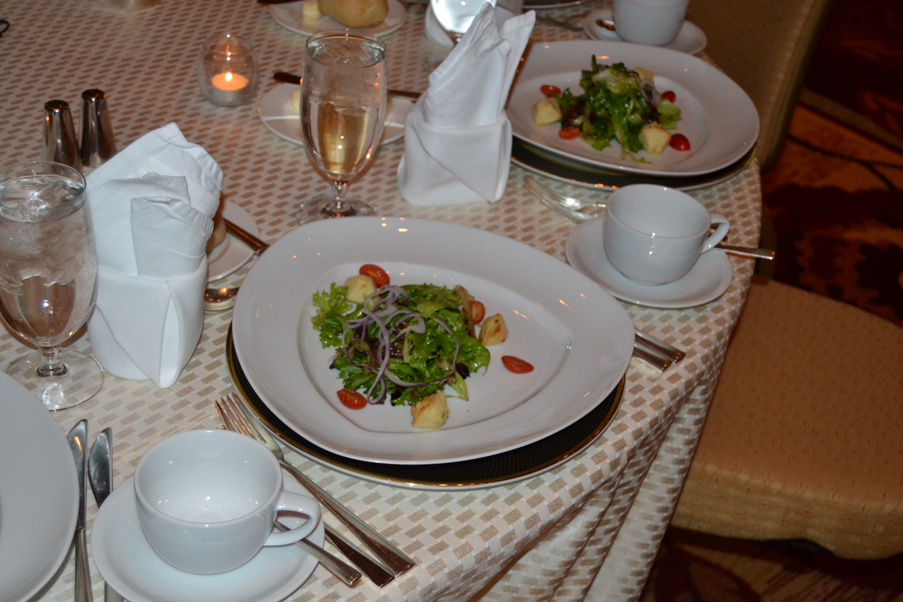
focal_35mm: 51
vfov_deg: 26.5
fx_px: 1279
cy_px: 301
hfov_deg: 38.9
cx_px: 452
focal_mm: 34
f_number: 4.5
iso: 1800
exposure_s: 1/60
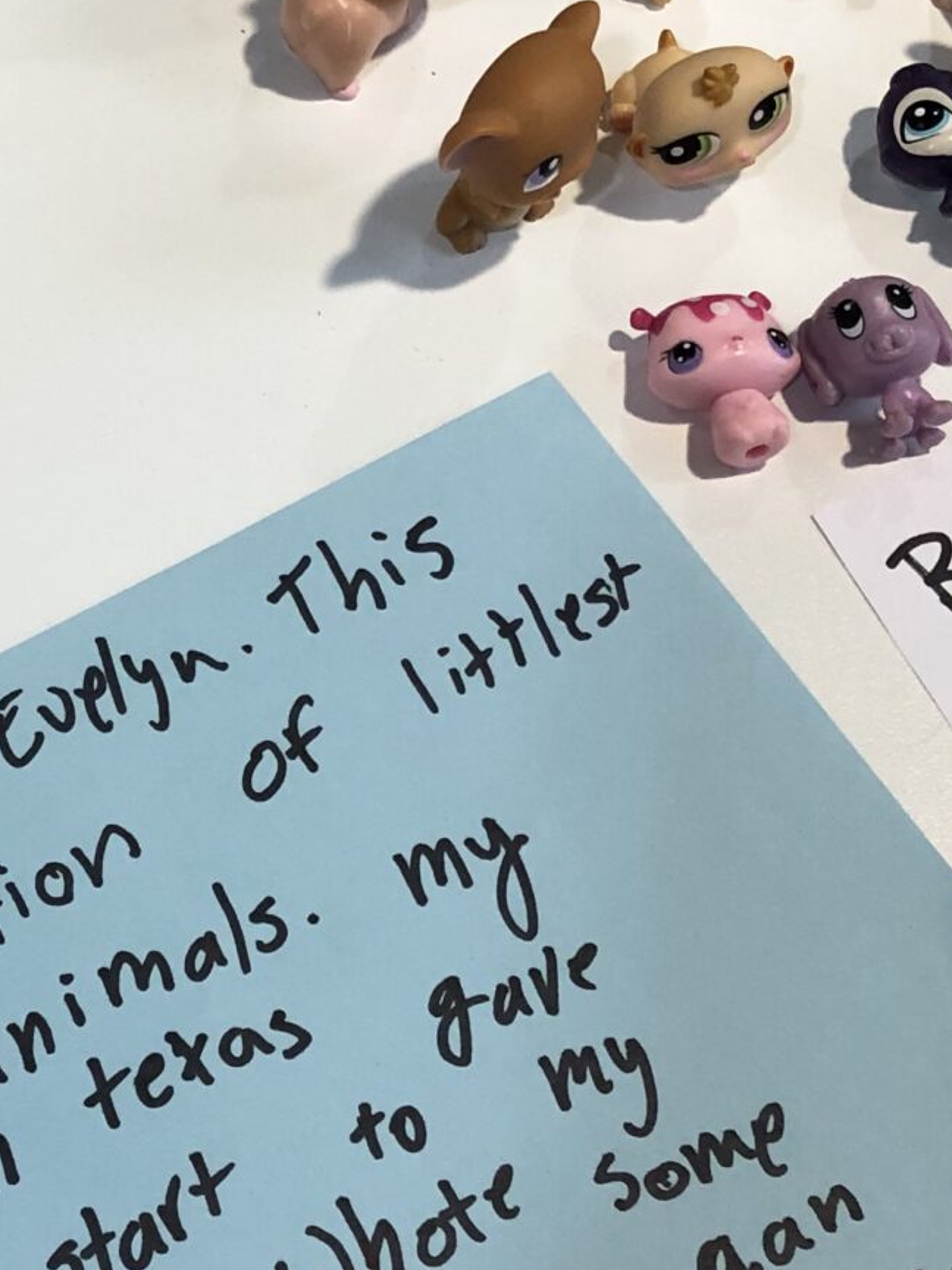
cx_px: 79
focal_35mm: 83
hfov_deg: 17.5
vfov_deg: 23.6
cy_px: 591
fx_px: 3044
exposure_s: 1/30
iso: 32
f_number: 1.8
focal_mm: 3.99
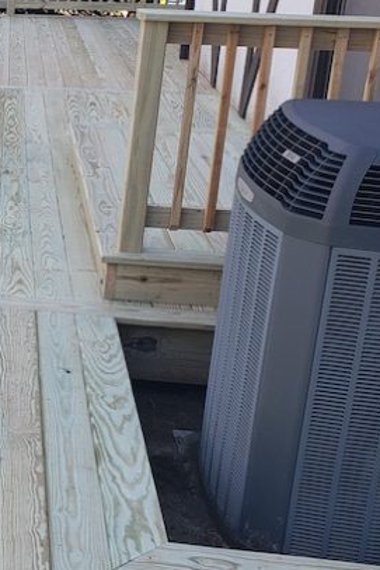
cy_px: 213
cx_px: -185
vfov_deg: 29.5
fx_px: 1077
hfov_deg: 17.9
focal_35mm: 68
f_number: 2.4
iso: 50
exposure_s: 1/150
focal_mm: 4.3
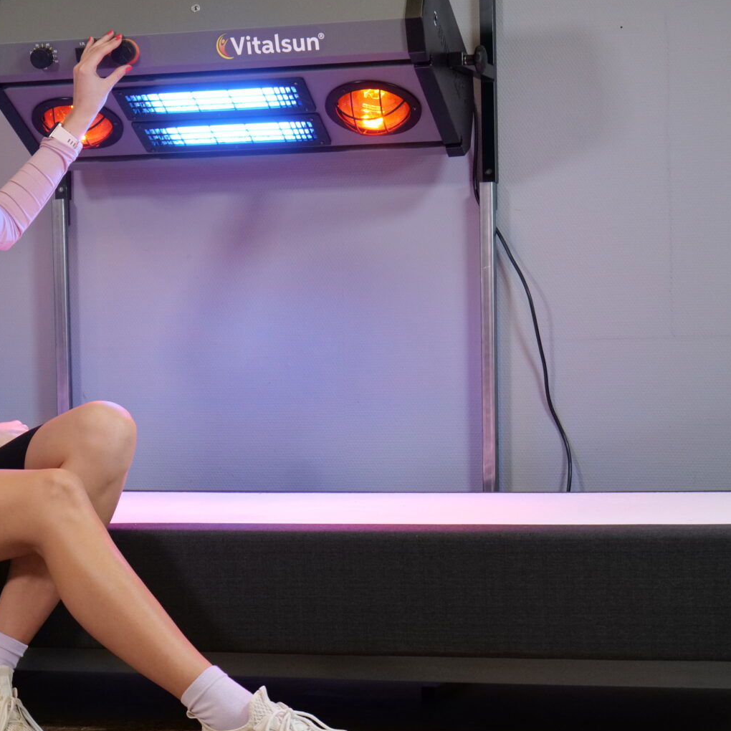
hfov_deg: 17.5
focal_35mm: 99
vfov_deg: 17.6
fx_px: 2365
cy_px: 365
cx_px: 211
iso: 4000
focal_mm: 58
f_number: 5.5
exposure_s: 1/160
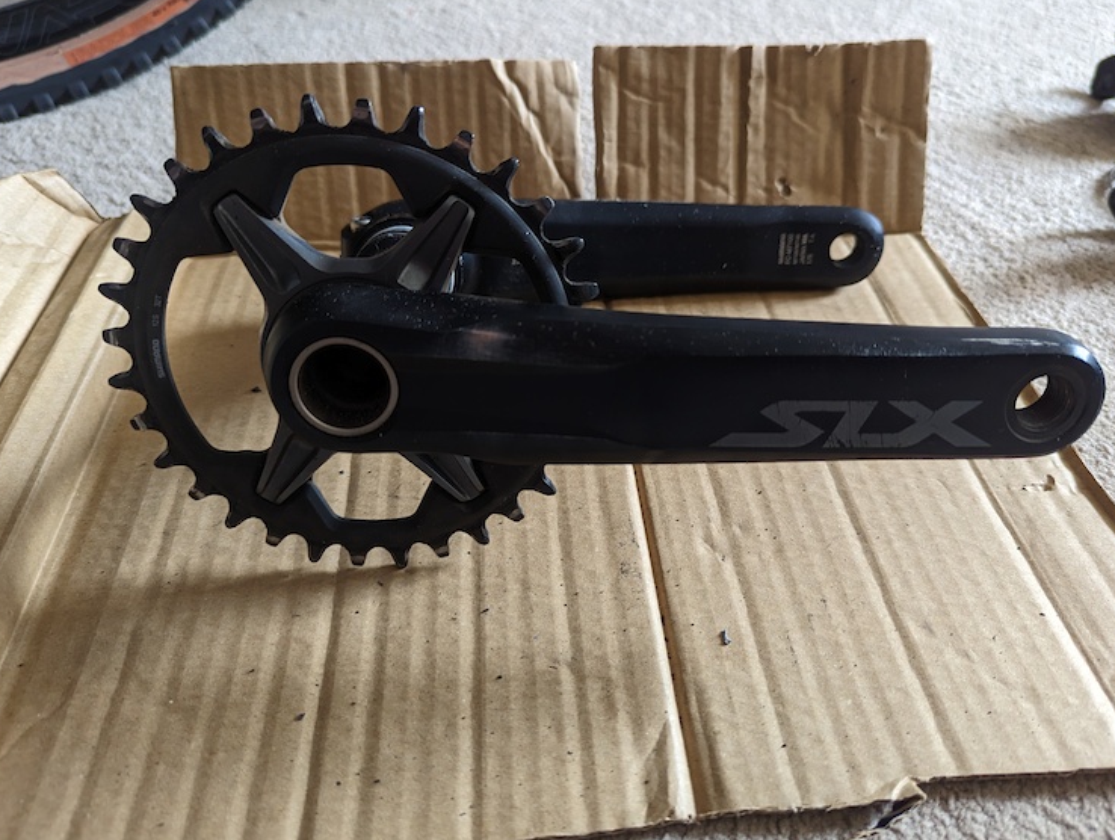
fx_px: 839
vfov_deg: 53.2
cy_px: 412
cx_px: 582
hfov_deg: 67.2
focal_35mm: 26
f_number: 1.85
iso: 241
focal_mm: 6.81
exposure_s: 1/39.3
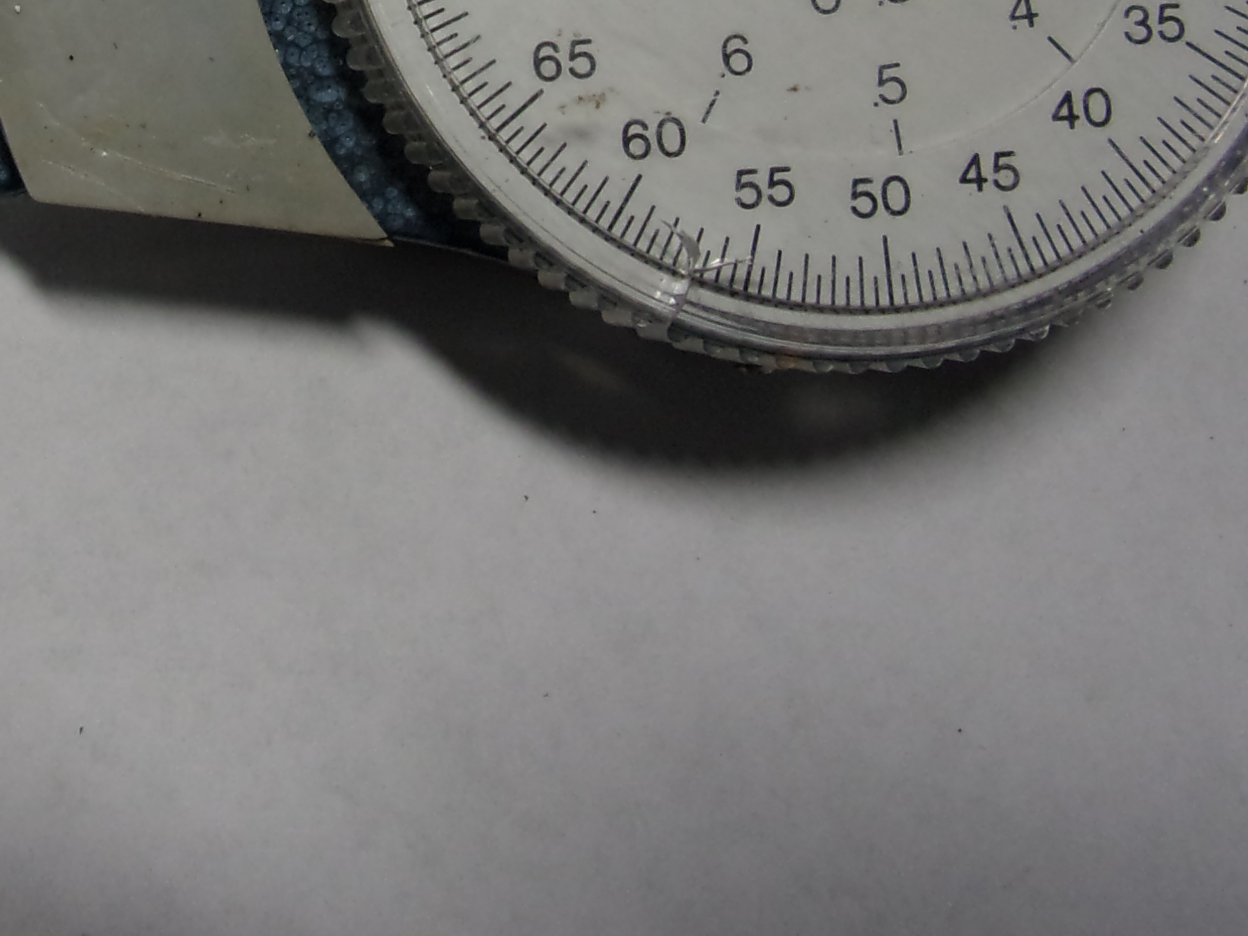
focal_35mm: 57
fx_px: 2055
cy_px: -124
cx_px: 118
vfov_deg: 23.8
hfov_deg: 32.1
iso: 107
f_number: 3.3
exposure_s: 1/34
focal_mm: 4.3
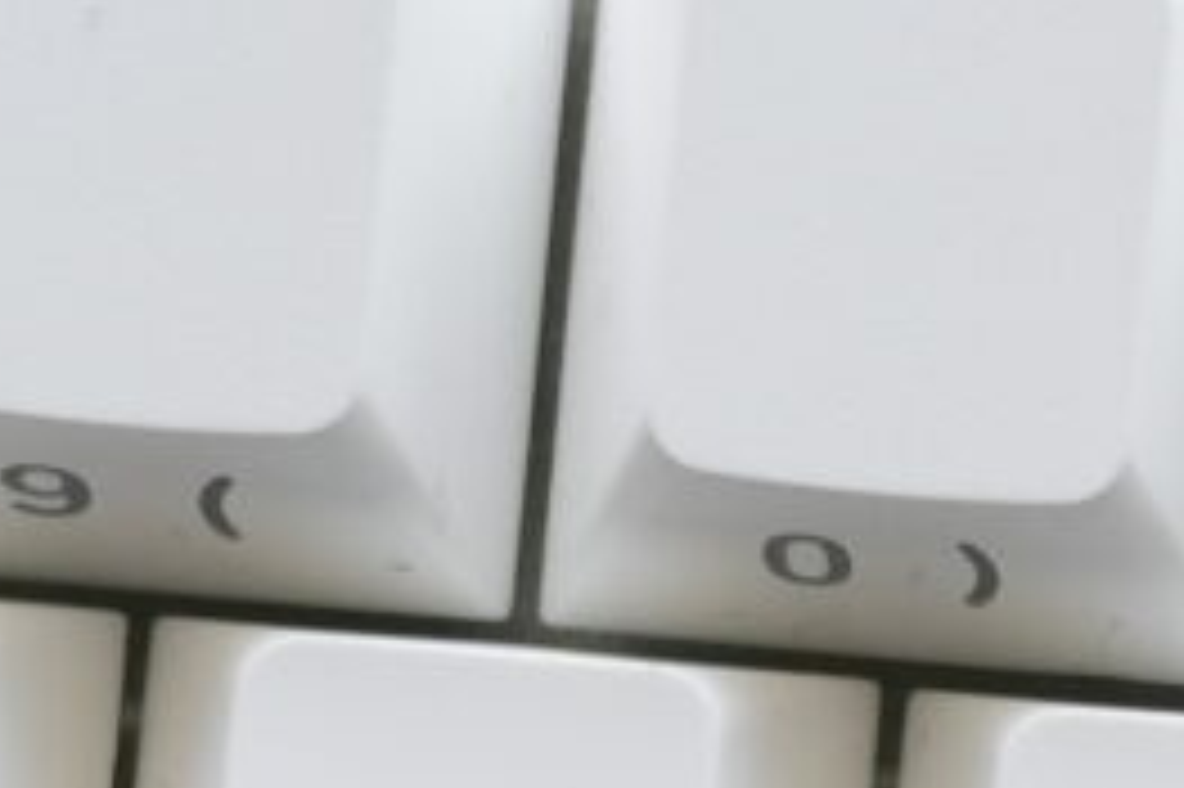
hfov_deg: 2.5
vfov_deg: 1.7
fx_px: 26918
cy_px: 2132
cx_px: 1945
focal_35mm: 819
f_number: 5.6
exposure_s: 1/50
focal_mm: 70
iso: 640
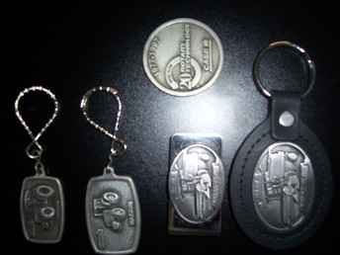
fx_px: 334
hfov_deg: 54.0
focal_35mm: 34
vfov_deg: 41.8
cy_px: 128
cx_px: 170
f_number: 2.7
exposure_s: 1/60
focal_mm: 5.6
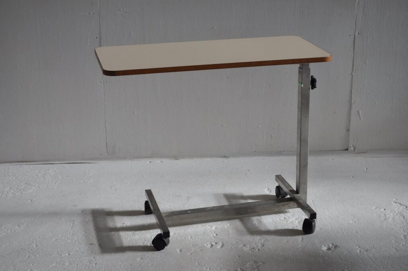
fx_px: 747
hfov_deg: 30.5
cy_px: 136
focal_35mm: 66
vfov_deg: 20.6
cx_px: 204
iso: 360
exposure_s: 1/125
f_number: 5.6
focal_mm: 44
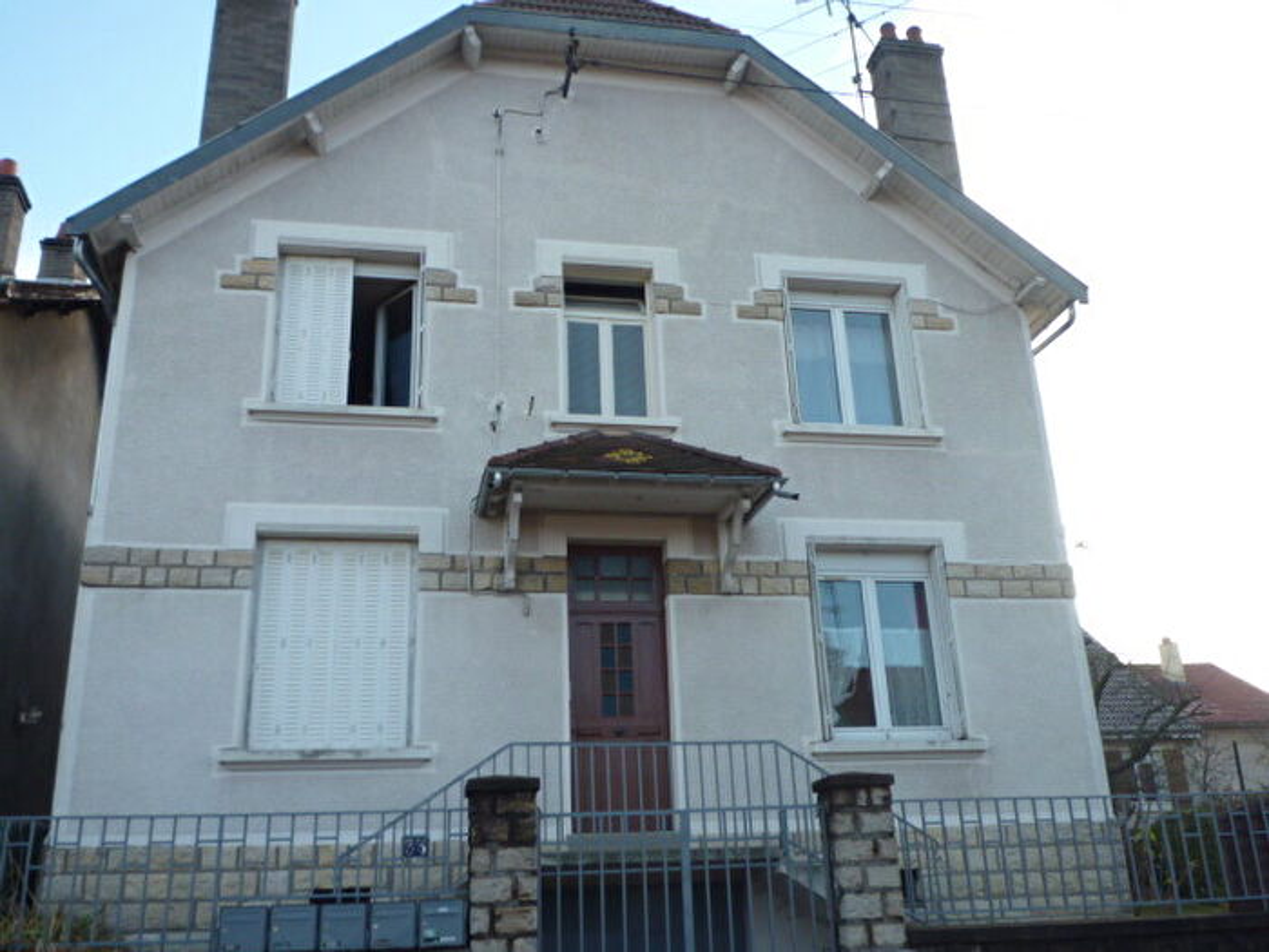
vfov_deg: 44.2
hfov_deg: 56.8
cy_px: 476
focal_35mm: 32
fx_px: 1173
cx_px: 634
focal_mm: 4.4
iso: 80
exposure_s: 1/250
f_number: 2.8
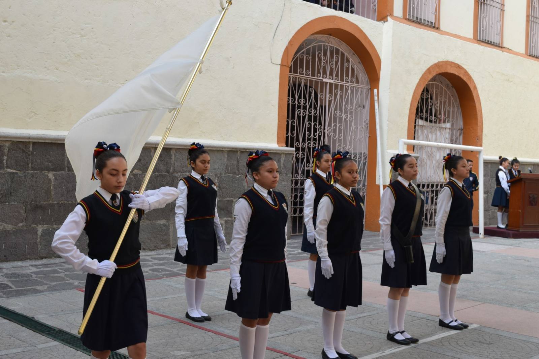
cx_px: 270
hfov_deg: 42.3
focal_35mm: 46
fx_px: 696
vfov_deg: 28.9
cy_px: 180
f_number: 8
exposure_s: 1/250
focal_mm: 31
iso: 400
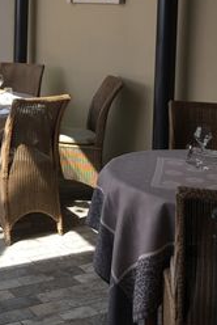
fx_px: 613
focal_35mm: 68
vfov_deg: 28.8
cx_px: -21
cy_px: 56
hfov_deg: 19.3
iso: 32
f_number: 2.2
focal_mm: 4.15
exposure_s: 1/149
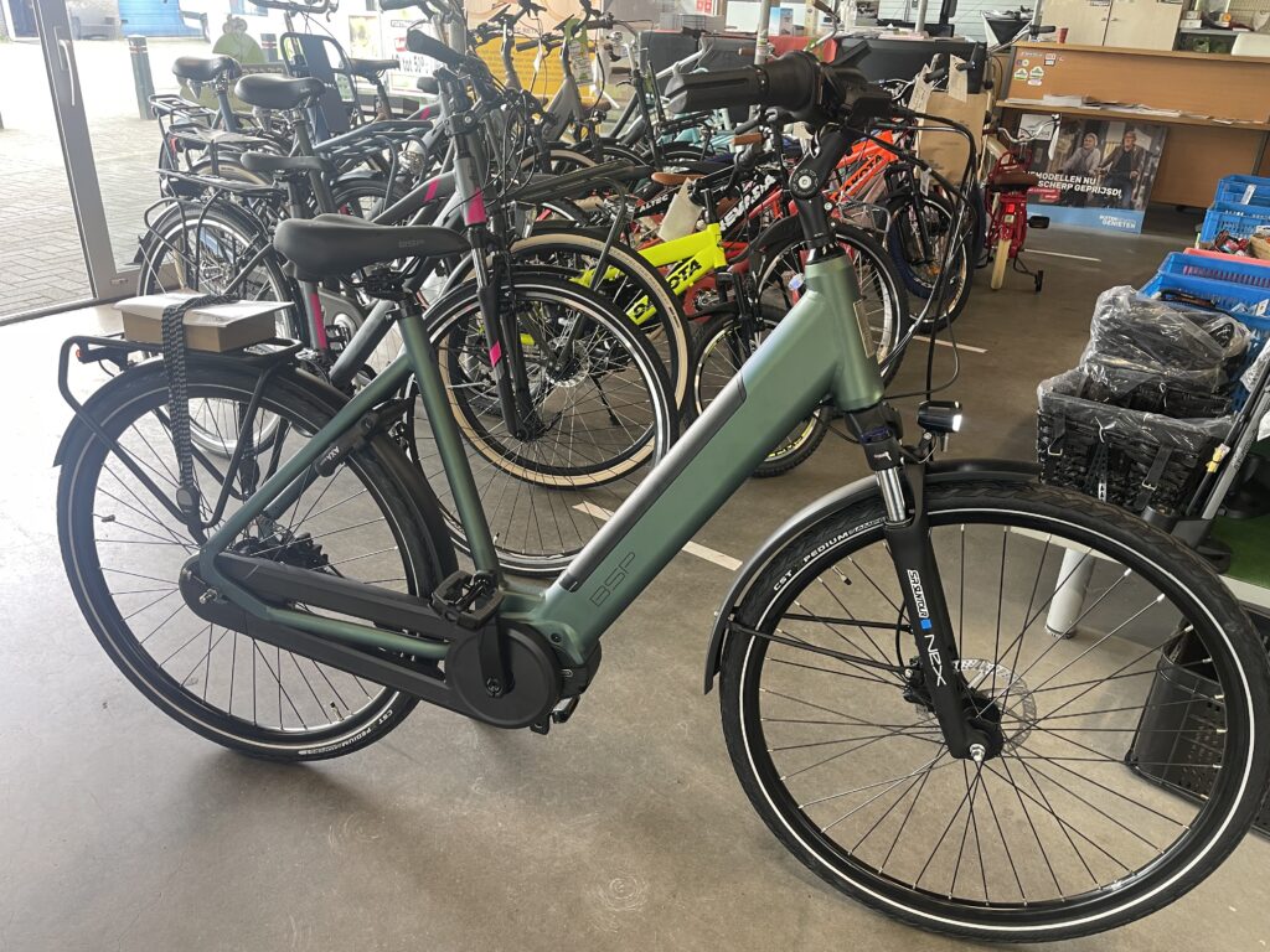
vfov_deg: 53.1
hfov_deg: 67.3
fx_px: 954
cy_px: 476
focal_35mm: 26
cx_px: 635
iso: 125
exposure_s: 1/96
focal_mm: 5.1
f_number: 1.6
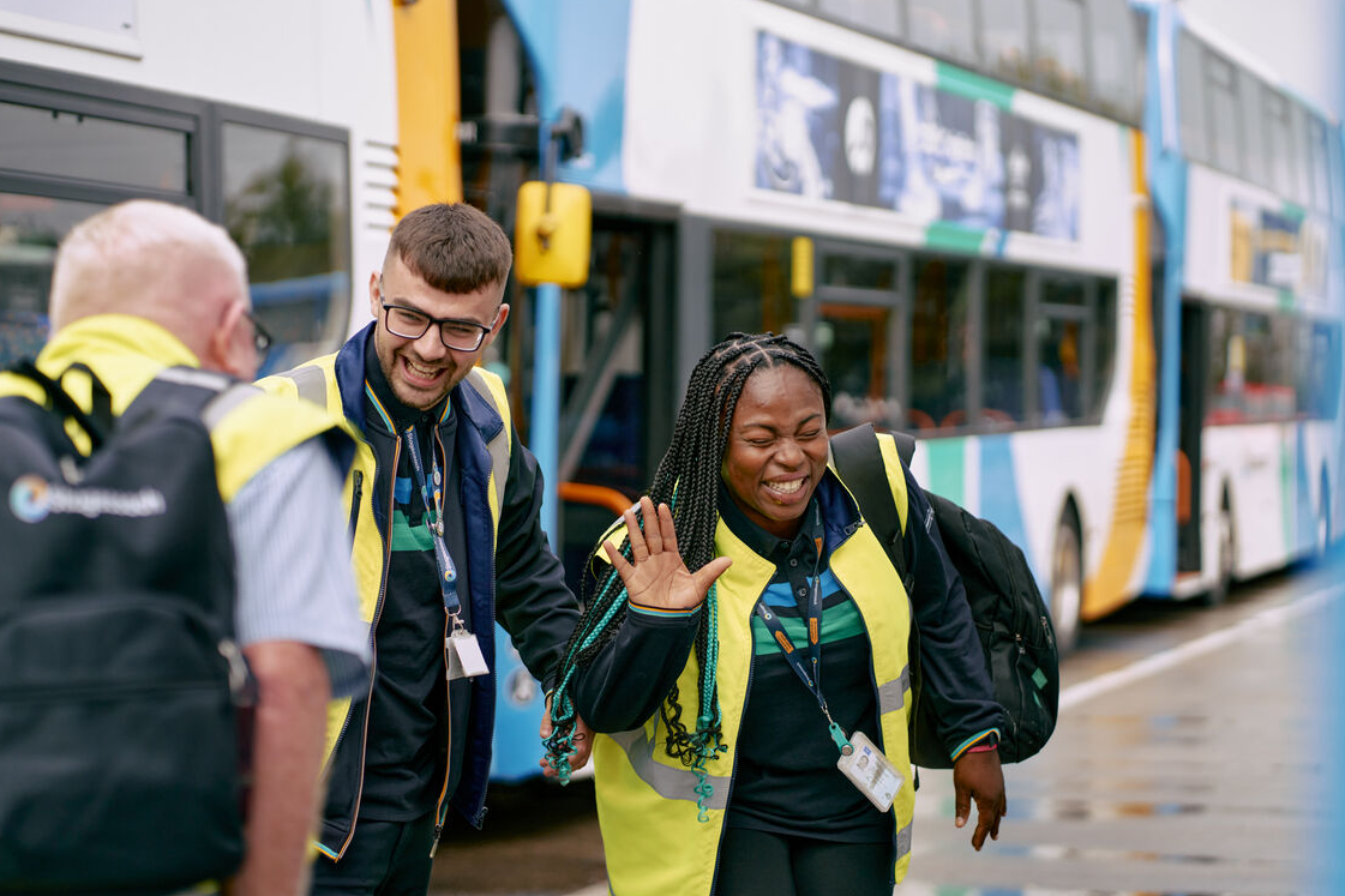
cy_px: 417
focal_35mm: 91
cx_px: 646
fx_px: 3399
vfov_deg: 15.0
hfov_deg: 22.4
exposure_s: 1/5000
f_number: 2.5
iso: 400
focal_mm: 85
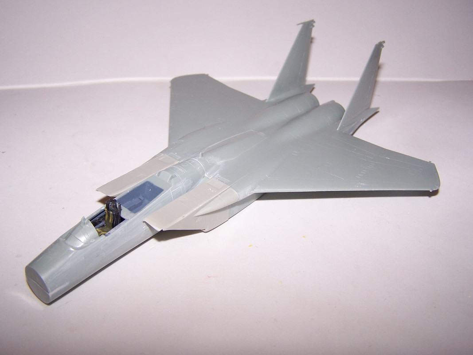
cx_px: 236
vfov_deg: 37.7
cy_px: 178
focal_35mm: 38
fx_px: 519
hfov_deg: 49.0
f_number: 2.8
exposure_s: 1/60
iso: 80
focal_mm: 6.3
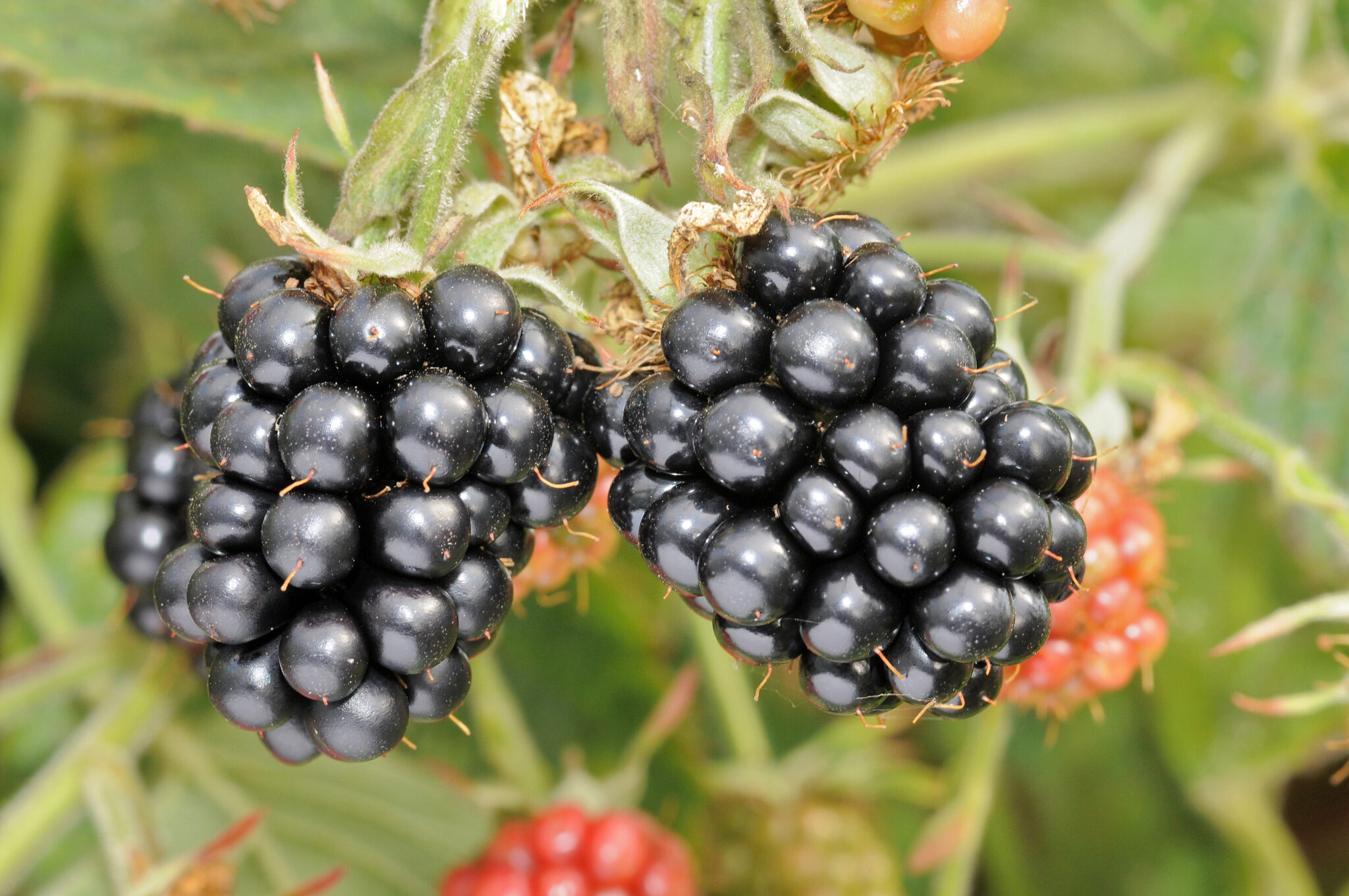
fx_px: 5894
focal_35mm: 158
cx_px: 674
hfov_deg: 13.1
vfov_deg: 8.7
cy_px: 448
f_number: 14
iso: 400
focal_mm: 105
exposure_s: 1/50
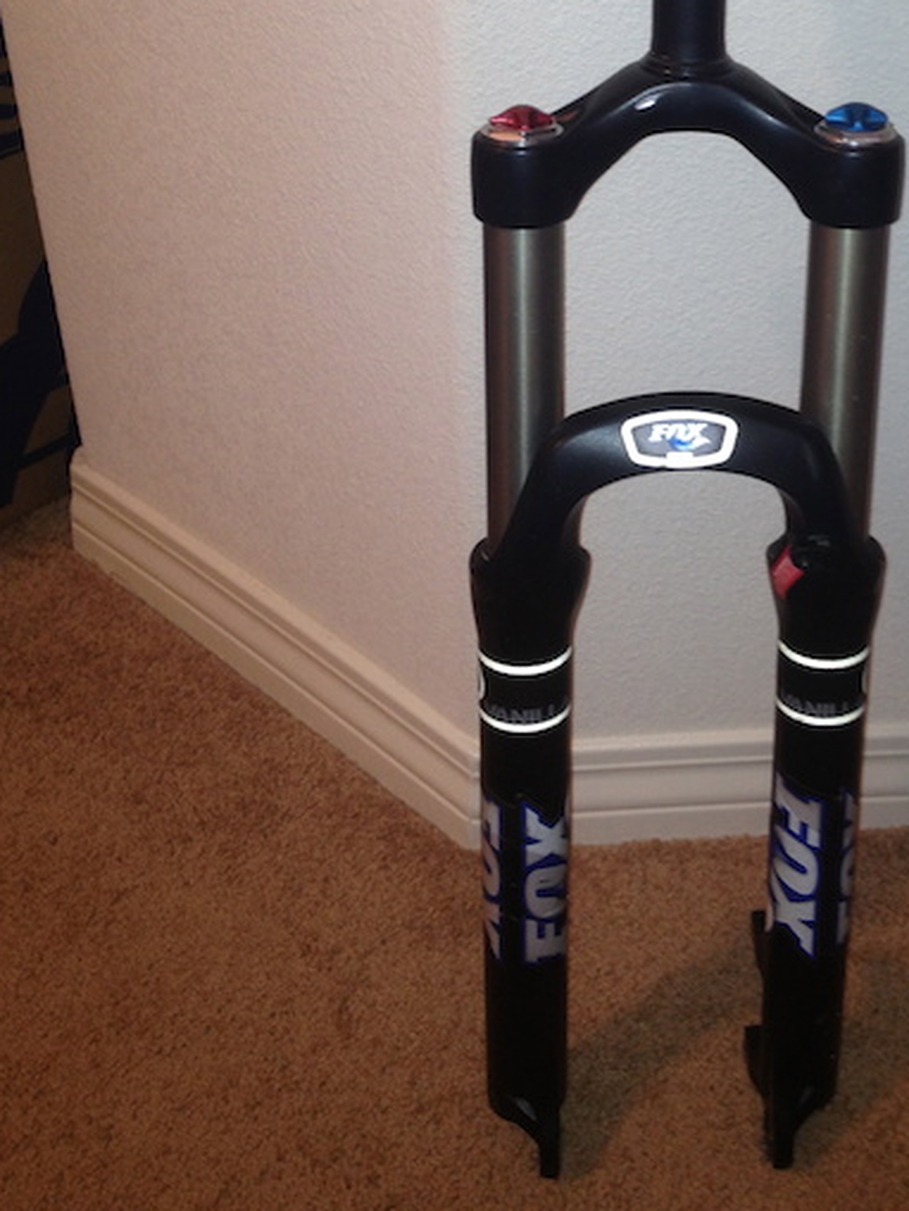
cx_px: 688
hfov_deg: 26.2
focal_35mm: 55
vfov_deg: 34.1
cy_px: 276
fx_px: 1925
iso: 64
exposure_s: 1/20
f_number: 2.4
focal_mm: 4.28
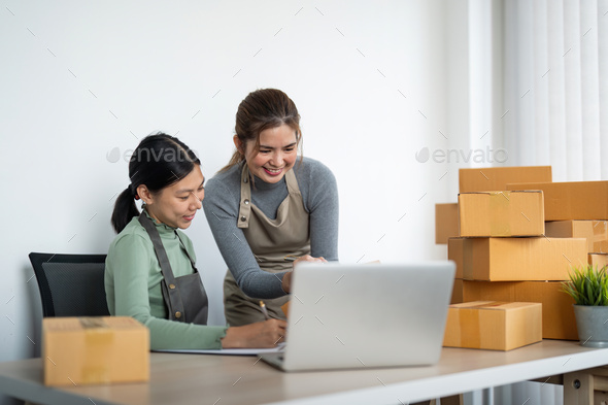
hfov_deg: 39.6
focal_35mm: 50
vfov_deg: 27.0
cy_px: 202
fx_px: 844
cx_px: 304
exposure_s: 1/500
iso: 100
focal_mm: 50
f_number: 1.2
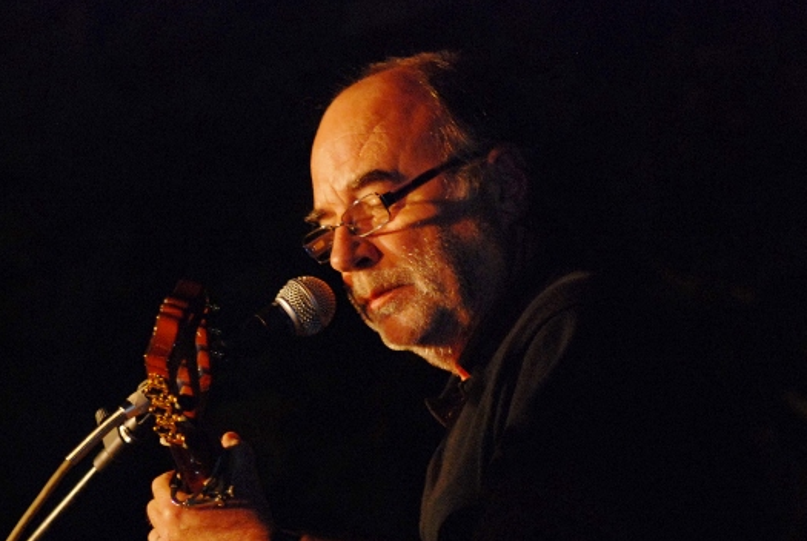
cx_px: 252
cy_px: 403
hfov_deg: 7.4
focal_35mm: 279
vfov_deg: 4.9
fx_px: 6265
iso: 500
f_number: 4.2
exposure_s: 1/125
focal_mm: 122
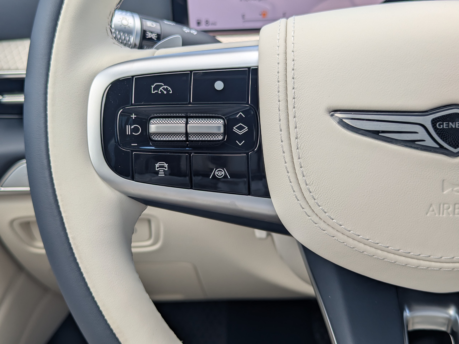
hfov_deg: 39.7
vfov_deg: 30.3
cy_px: 172
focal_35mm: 48
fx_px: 636
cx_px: 230
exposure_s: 1/835
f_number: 1.85
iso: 47
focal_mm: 6.81
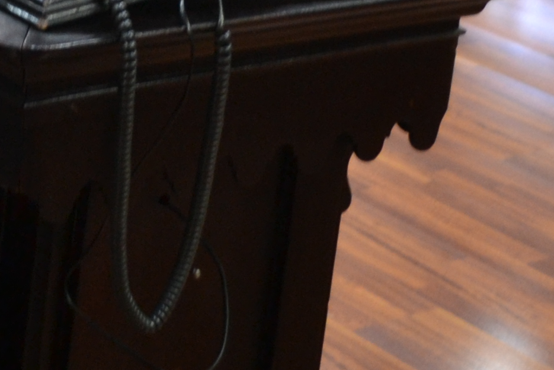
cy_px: -301
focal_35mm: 133
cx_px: -229
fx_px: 2047
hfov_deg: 14.5
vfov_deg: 9.8
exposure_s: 1/15
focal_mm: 18
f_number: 3.5
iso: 500
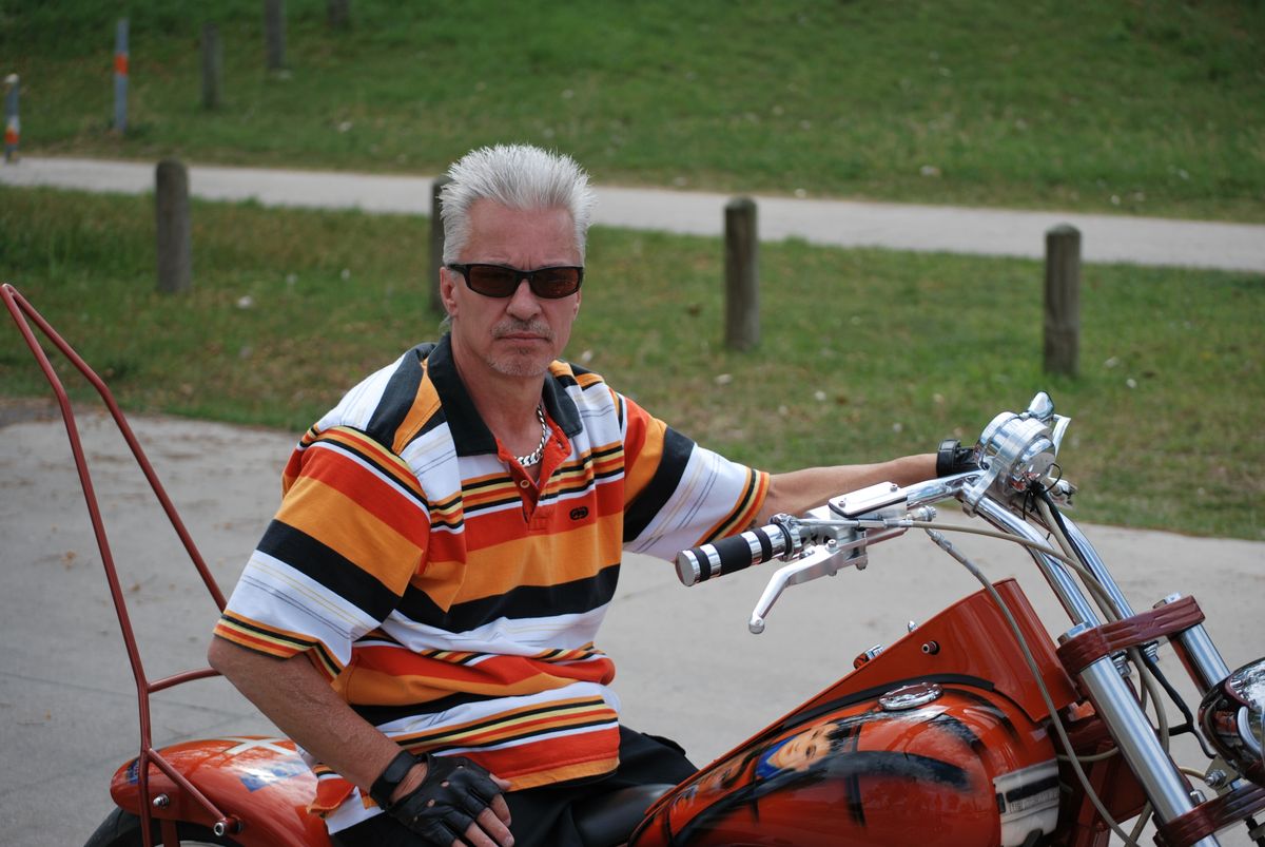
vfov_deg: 16.6
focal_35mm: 82
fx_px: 2902
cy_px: 424
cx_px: 632
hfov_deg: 24.6
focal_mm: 55
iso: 100
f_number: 4
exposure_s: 1/640
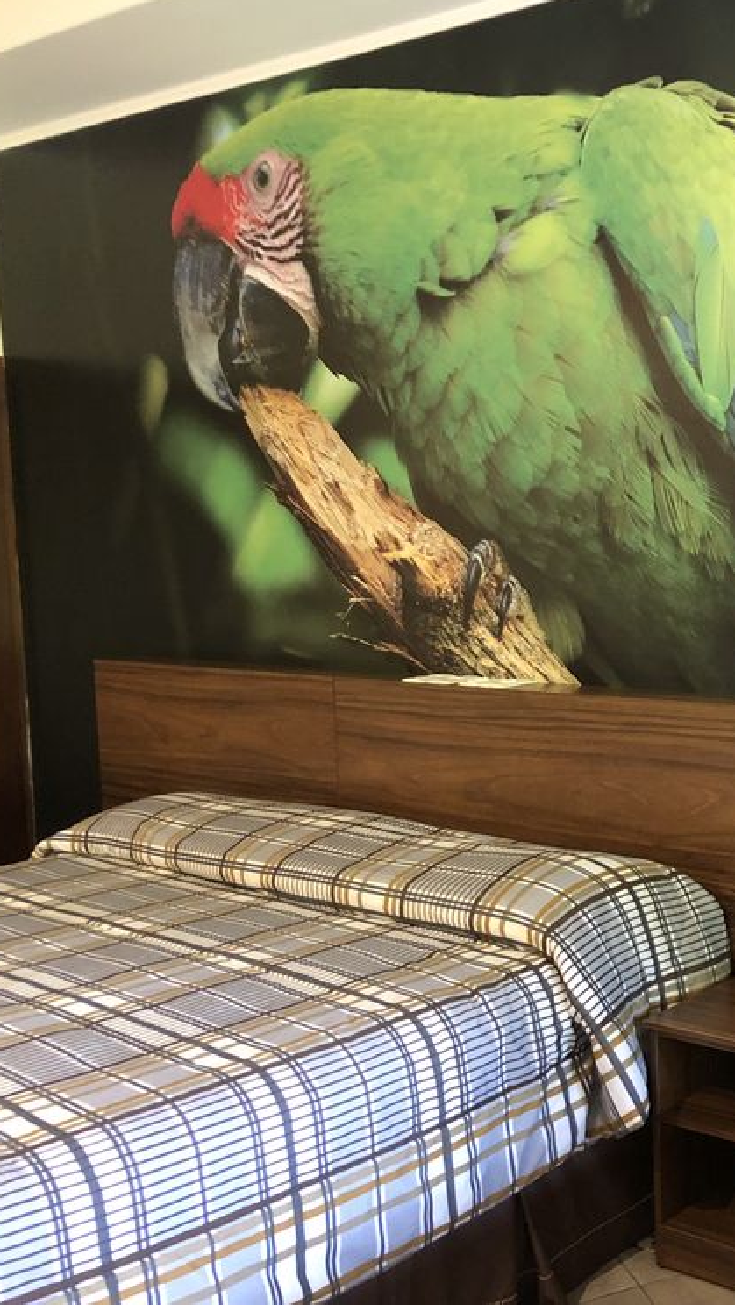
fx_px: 1419
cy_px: 649
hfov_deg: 26.8
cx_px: 796
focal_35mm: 41
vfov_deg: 49.4
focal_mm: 4
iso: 100
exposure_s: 1/4
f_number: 1.8
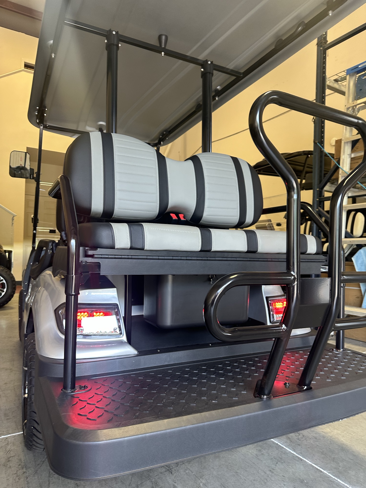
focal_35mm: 24
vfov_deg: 71.6
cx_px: 183
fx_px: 338
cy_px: 244
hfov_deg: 56.8
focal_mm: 6.86
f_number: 1.78
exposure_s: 1/60
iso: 160
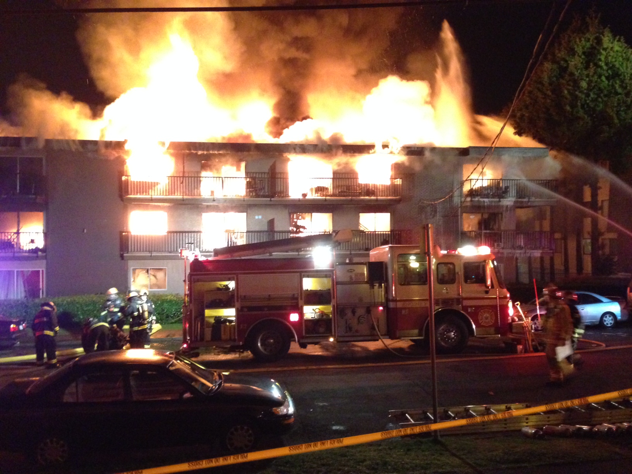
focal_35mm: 33
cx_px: 316
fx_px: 602
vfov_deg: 42.9
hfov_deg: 55.4
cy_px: 237
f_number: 2.4
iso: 800
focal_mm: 4.12
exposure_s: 1/15
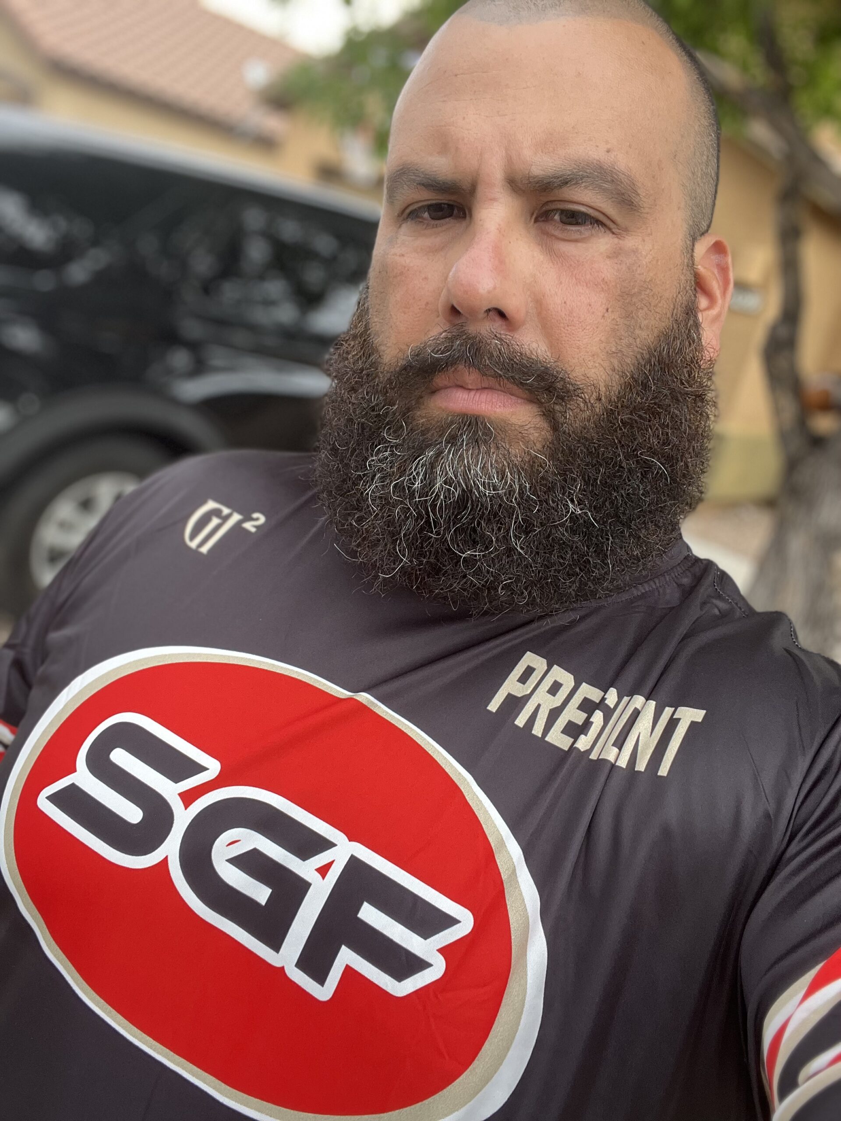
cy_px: 560
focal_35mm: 30
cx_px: 420
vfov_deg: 60.0
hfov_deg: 46.8
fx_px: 972
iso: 64
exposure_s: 1/121
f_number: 2.2
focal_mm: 2.71
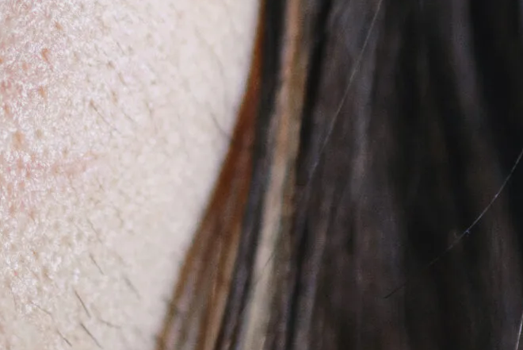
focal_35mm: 407
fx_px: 5916
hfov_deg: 5.1
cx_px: 178
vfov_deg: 3.4
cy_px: -164
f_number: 3.2
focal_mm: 105
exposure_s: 1/200
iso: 1000
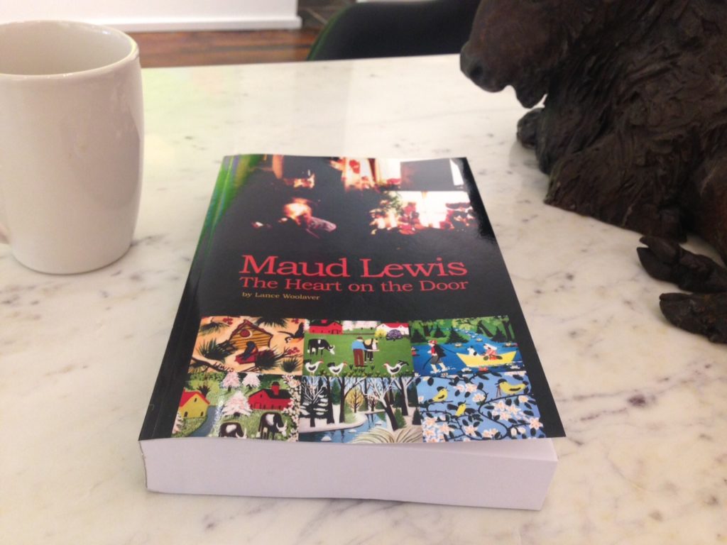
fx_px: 693
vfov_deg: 42.9
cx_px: 364
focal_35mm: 33
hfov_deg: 55.4
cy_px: 272
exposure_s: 1/20
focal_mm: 4.12
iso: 125
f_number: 2.4
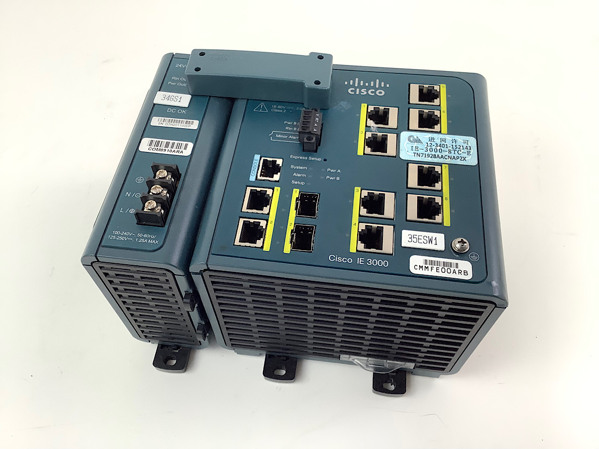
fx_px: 536
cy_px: 224
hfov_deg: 58.3
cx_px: 300
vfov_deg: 45.4
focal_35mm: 31
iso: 80
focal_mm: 3.3
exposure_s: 1/100
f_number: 2.4
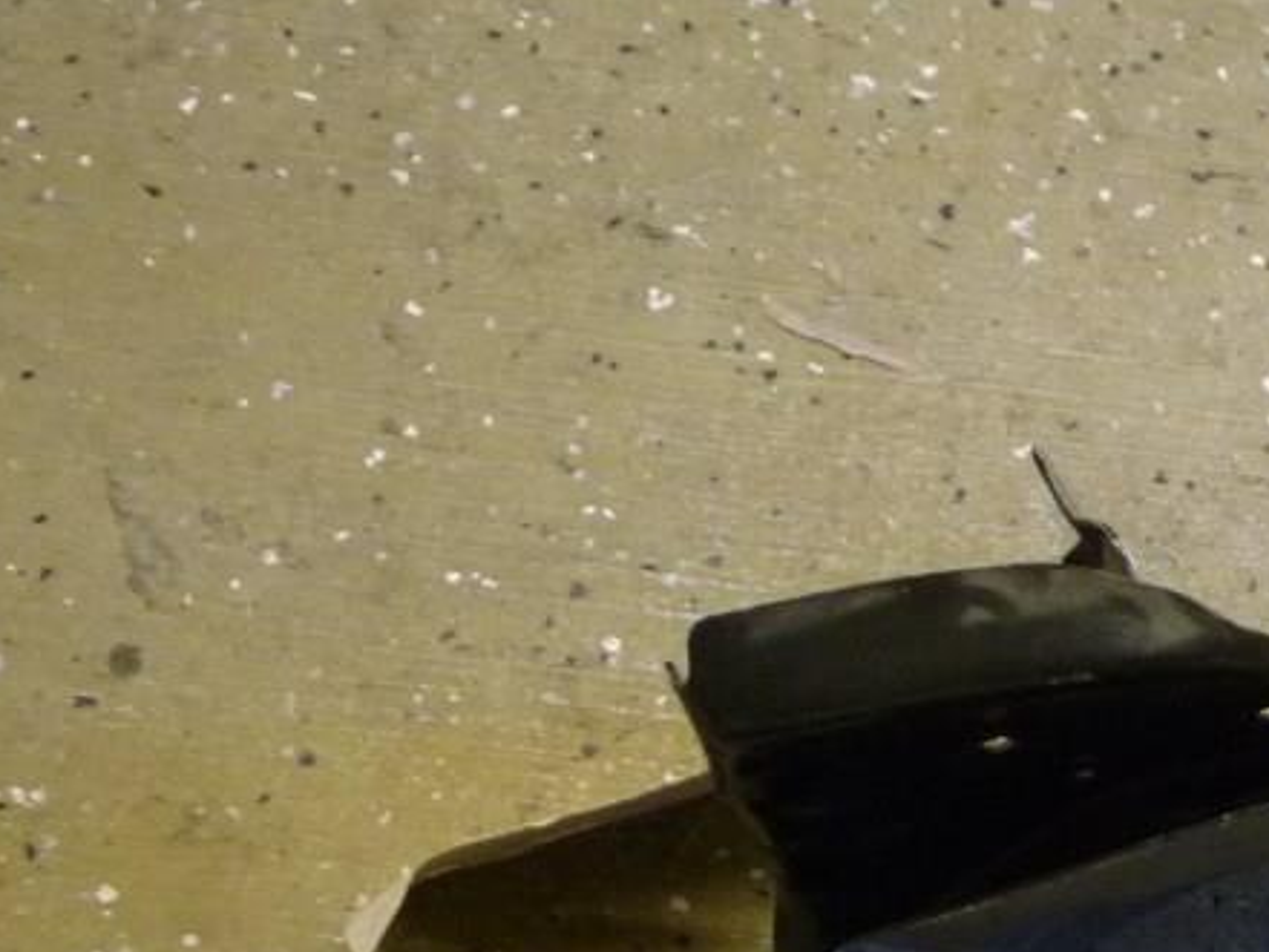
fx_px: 2384
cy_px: 800
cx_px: 1260
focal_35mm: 65
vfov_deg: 22.2
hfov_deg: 28.1
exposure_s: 1/13
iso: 400
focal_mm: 4.7
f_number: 3.3
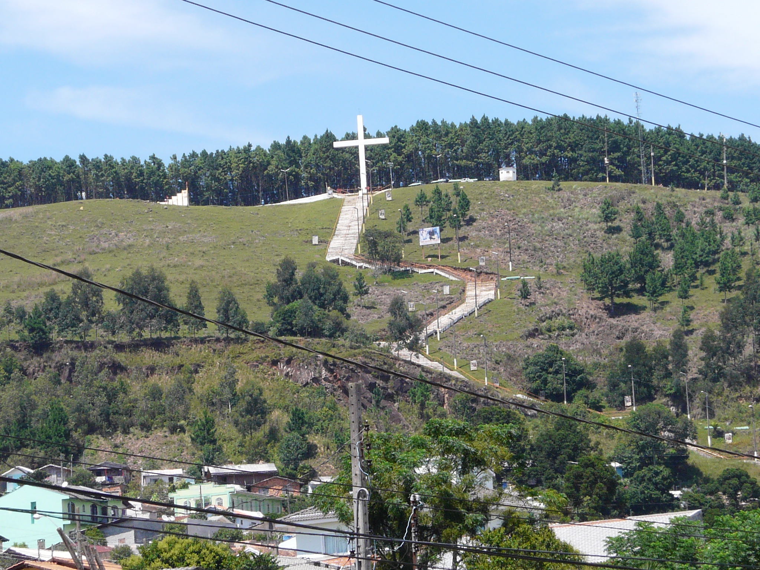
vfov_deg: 8.3
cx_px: 380
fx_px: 3930
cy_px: 285
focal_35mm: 179
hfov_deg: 11.0
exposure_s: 1/320
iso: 100
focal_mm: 18.3
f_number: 5.6
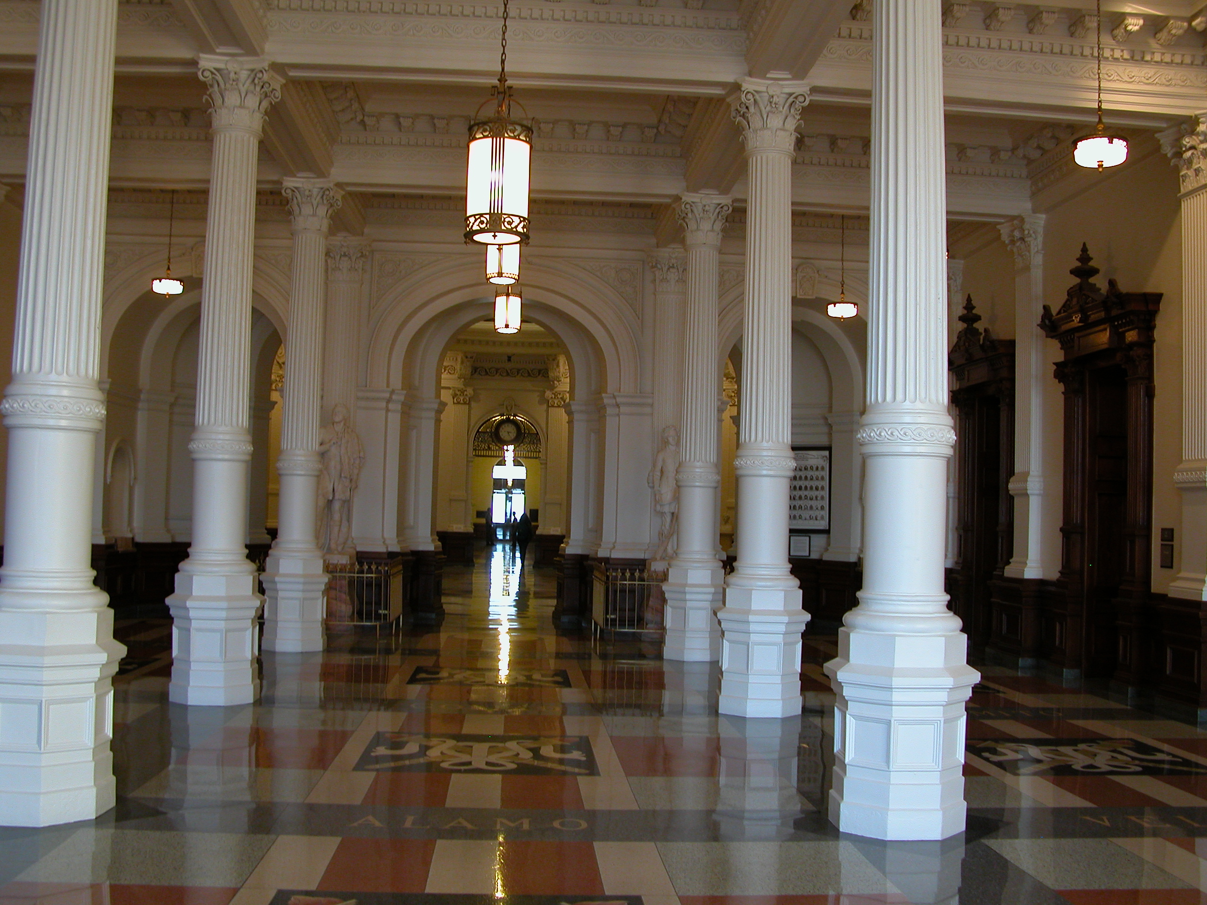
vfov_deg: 40.7
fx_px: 1220
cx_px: 604
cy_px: 452
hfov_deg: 52.6
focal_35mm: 35
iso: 100
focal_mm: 8.9
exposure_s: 1/16.4
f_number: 2.8
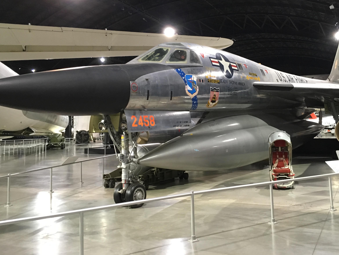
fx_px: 372
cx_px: 186
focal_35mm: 38
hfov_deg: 48.9
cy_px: 91
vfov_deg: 37.4
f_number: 2.2
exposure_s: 1/17
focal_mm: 4.15
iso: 200
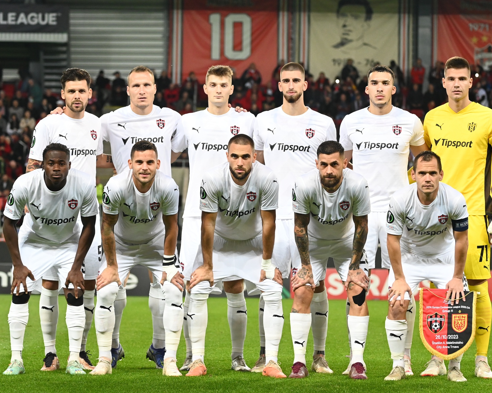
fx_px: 1980
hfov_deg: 14.2
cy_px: 197
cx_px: 252
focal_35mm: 136
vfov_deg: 11.4
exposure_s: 1/800
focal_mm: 120
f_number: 4.5
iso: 4000
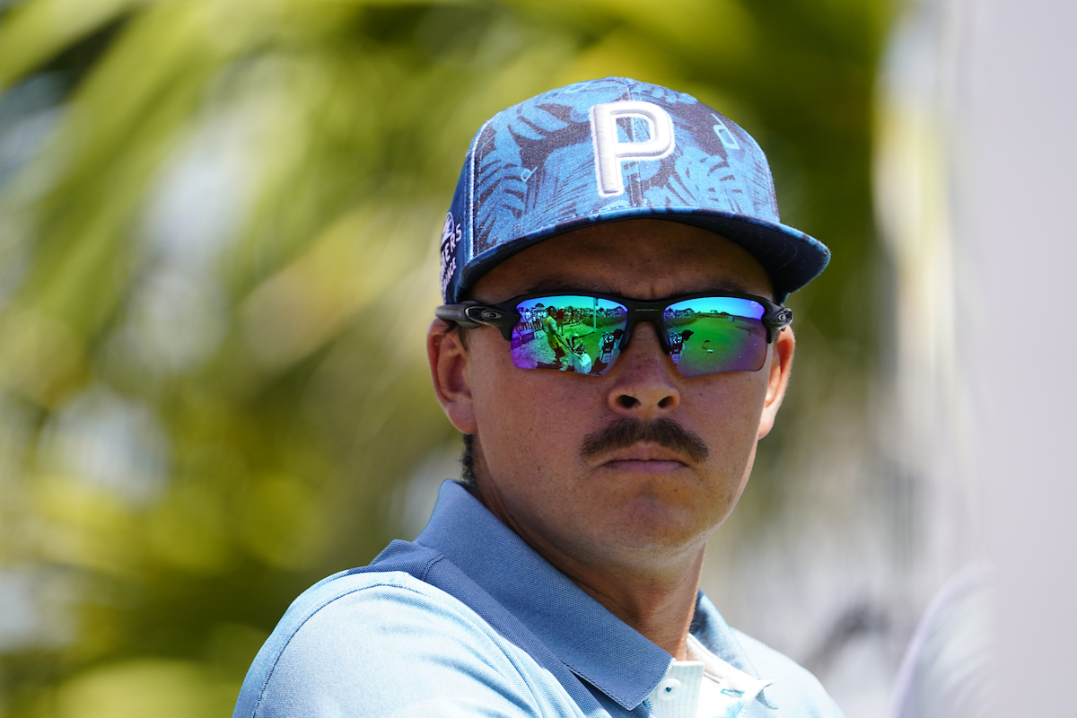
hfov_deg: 3.4
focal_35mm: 600
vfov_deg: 2.3
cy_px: 359
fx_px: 17949
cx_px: 538
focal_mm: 600
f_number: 6.3
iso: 500
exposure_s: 1/1000
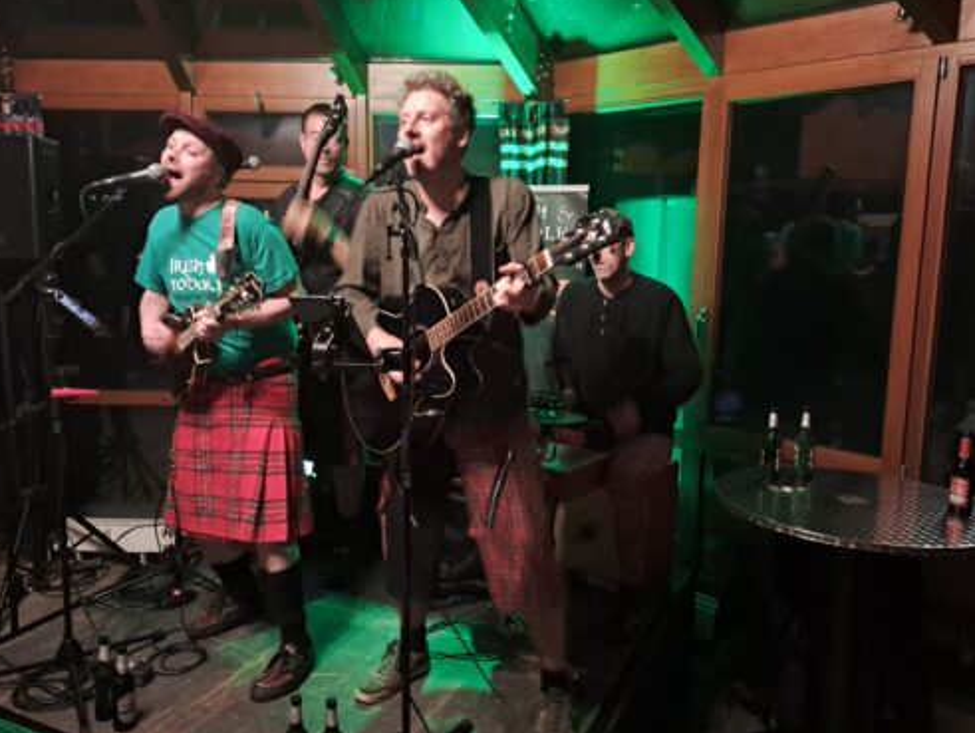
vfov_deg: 48.3
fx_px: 817
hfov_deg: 61.6
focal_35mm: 29
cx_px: 471
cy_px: 350
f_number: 1.8
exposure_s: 1/10
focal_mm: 4.65
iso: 1000
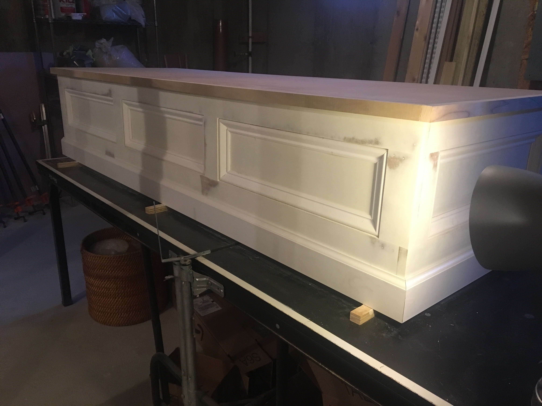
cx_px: 271
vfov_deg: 48.2
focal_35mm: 29
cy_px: 203
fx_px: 454
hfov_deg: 61.7
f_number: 2.2
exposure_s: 1/30
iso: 250
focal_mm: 4.15
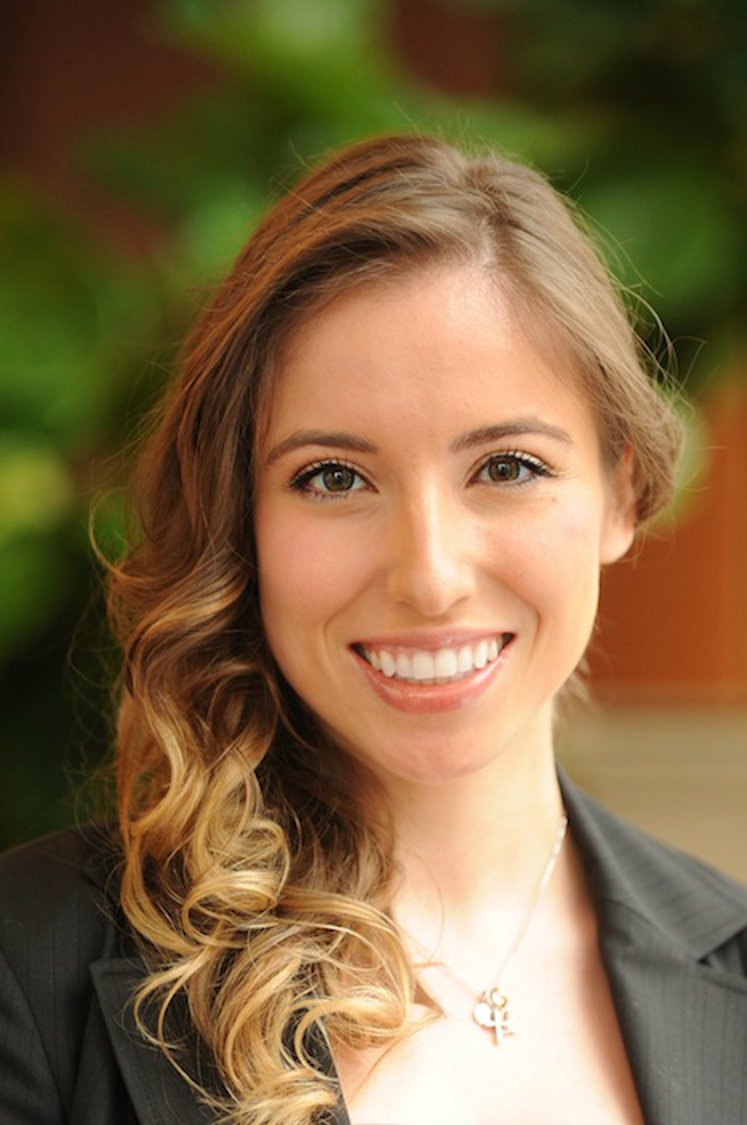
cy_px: 752
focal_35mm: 169
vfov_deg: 12.2
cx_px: 391
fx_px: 5273
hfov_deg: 8.1
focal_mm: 116
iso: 1000
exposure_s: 1/250
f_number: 2.8
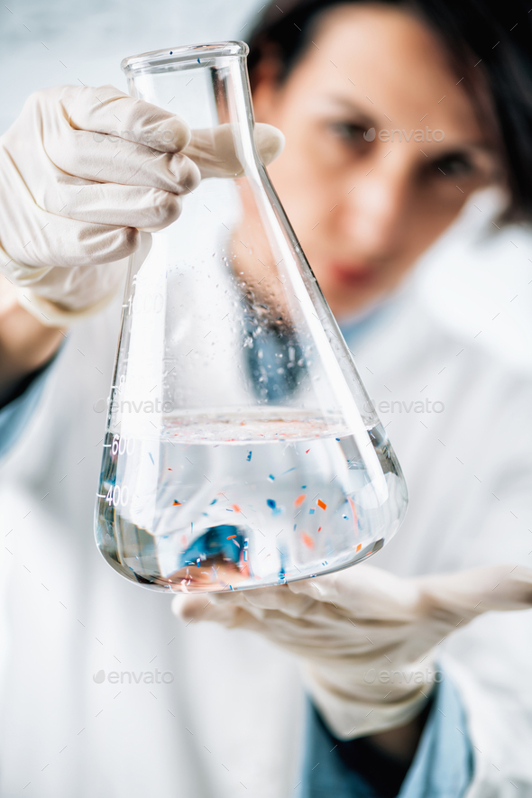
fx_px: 2327
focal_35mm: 105
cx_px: 266
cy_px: 399
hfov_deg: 13.0
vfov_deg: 19.5
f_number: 3.2
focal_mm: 105
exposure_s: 1/250
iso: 64
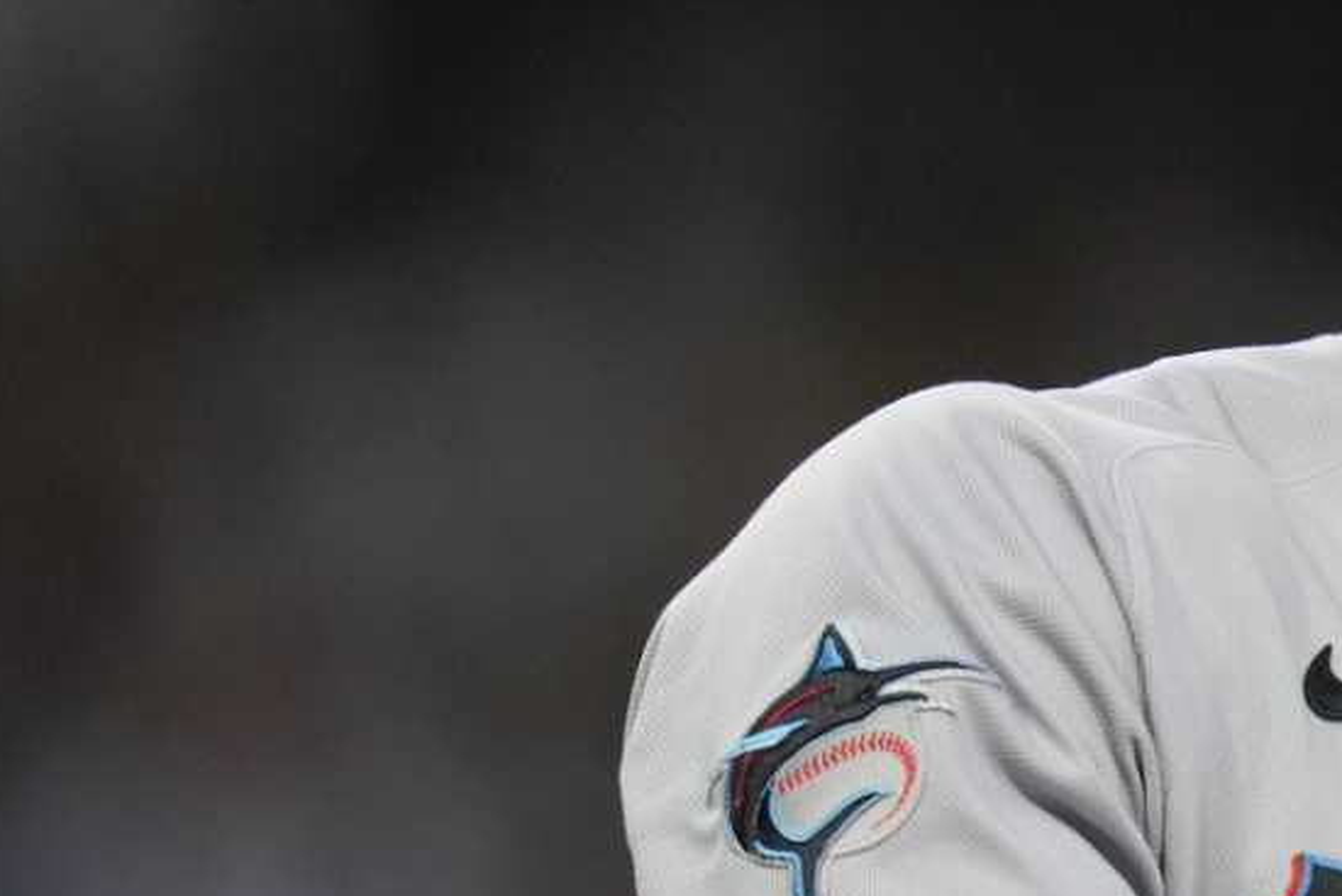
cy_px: 953
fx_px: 55518
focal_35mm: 1489
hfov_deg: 1.4
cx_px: 1896
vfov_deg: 0.9
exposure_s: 1/2000
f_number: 2.8
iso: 1600
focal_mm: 400
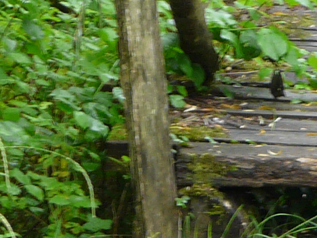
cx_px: 189
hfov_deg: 3.3
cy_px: 173
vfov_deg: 2.4
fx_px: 5569
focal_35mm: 608
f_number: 3.6
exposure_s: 1/30
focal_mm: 17.5
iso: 100
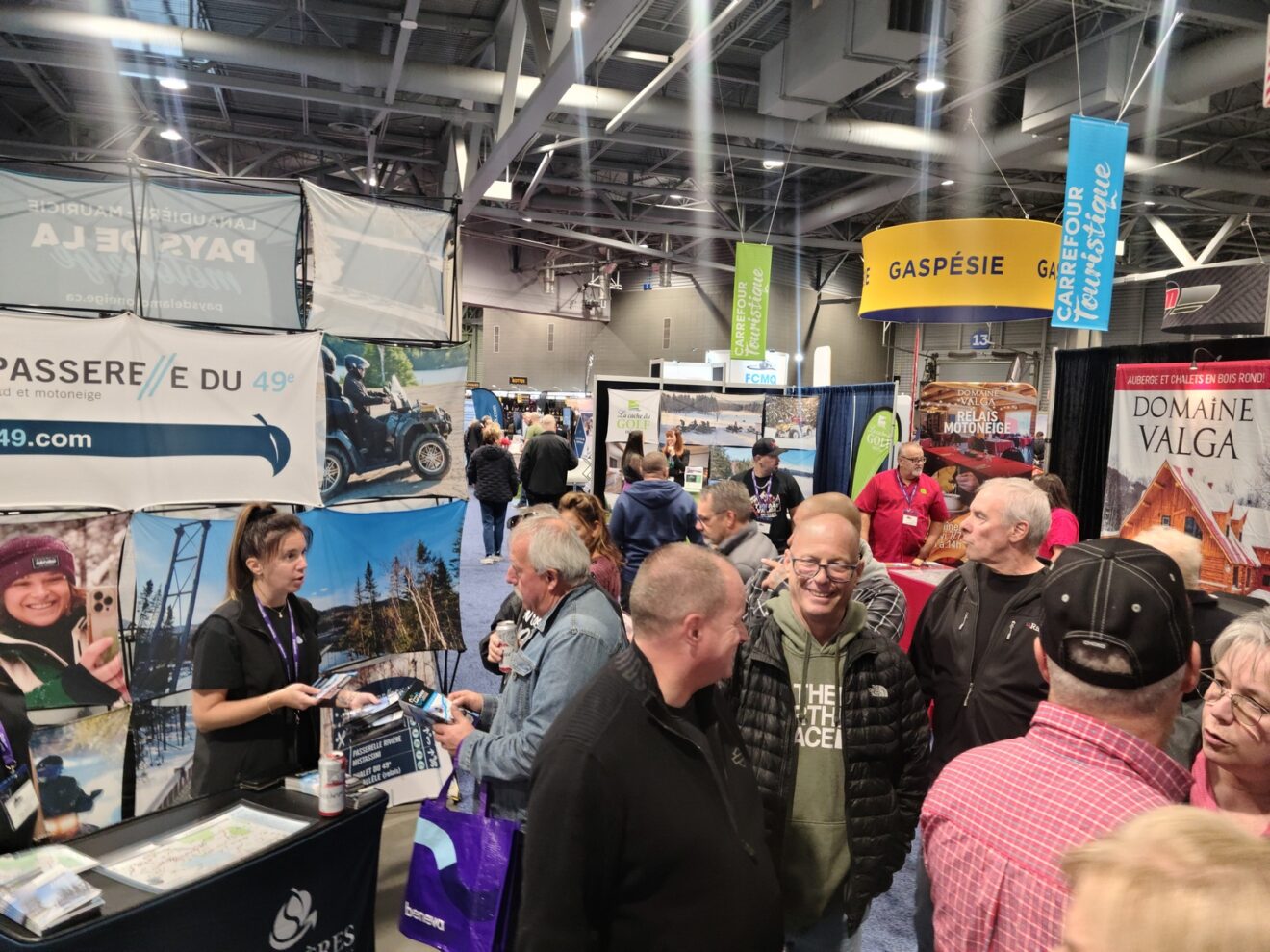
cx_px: 635
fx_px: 1027
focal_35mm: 28
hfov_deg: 63.4
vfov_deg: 49.7
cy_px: 476
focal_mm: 5.9
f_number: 2
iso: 250
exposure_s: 1/40
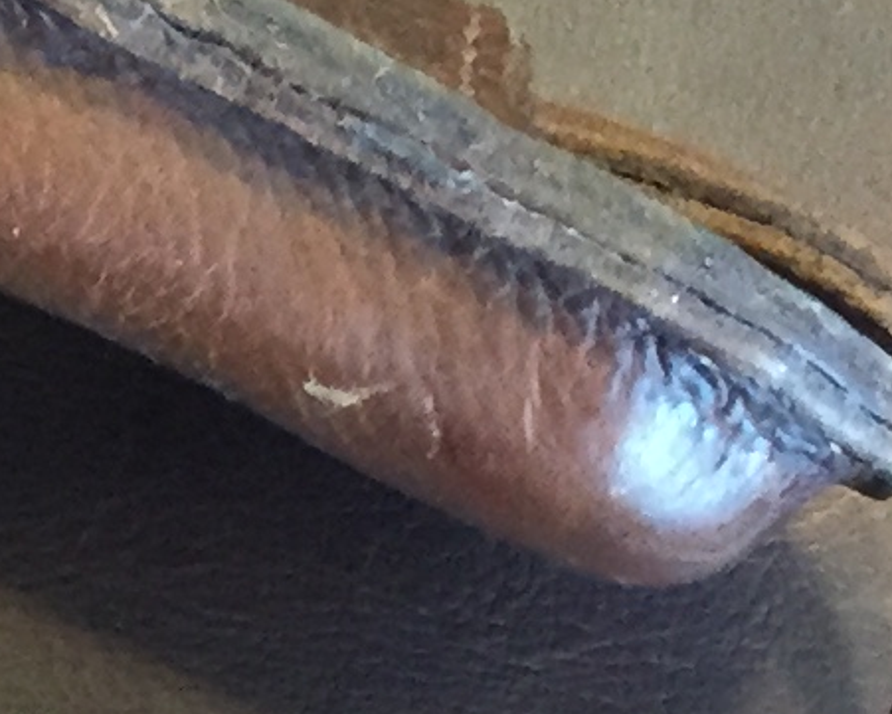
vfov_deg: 7.4
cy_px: 1104
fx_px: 5413
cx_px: -805
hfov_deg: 8.9
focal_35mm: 205
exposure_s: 1/20
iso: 250
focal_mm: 4.15
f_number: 2.2
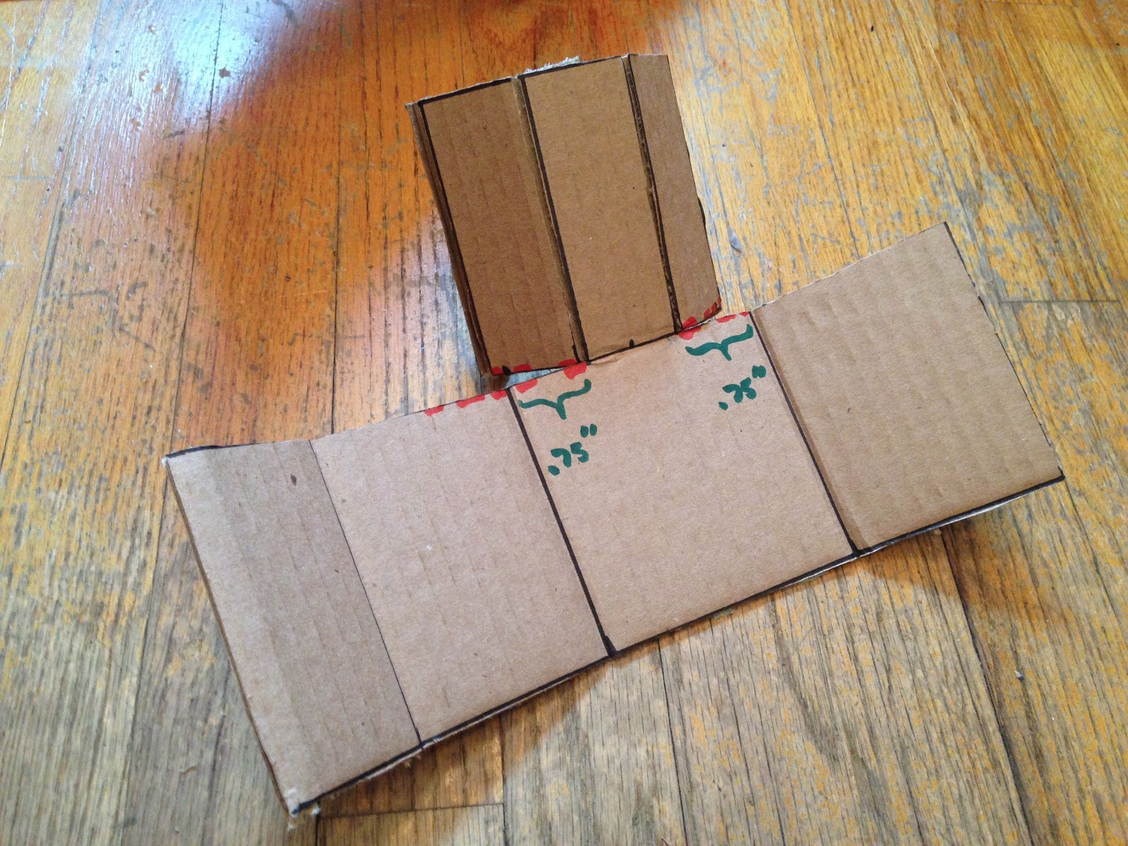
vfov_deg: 42.9
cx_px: 564
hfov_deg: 55.4
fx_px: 1075
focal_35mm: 33
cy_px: 423
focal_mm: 4.12
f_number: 2.4
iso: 200
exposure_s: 1/20
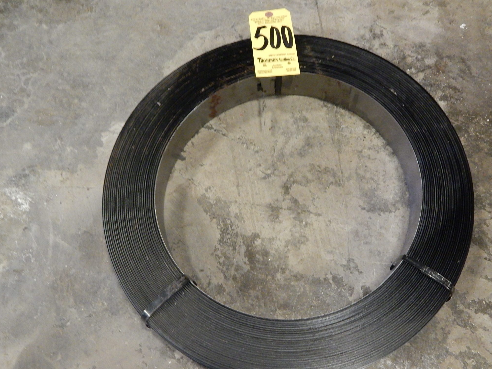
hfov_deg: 52.6
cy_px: 208
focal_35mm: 35
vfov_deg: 40.6
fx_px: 497
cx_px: 252
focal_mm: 5.6
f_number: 3.2
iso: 200
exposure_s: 1/3
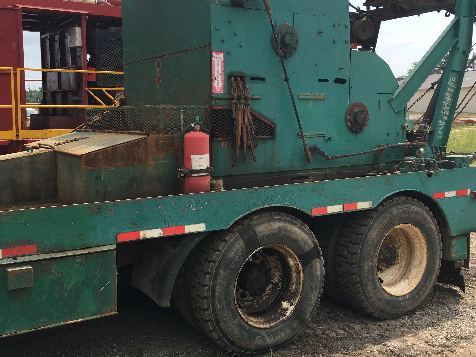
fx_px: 550
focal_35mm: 40
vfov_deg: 35.9
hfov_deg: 46.8
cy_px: 158
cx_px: 224
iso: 25
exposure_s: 1/1221
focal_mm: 4.15
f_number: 2.2
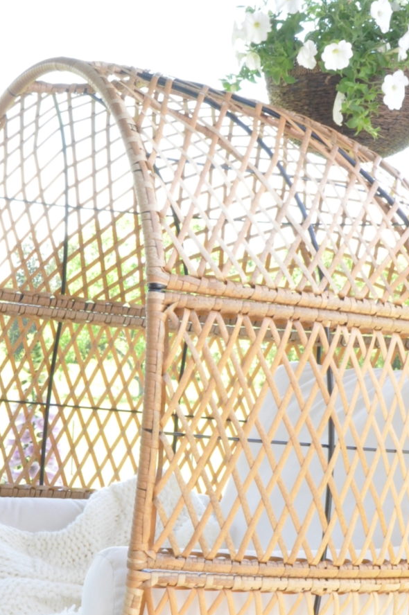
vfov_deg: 24.0
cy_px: 515
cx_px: 166
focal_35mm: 83
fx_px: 1418
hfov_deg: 16.4
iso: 1000
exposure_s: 1/20
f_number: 18
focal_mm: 24
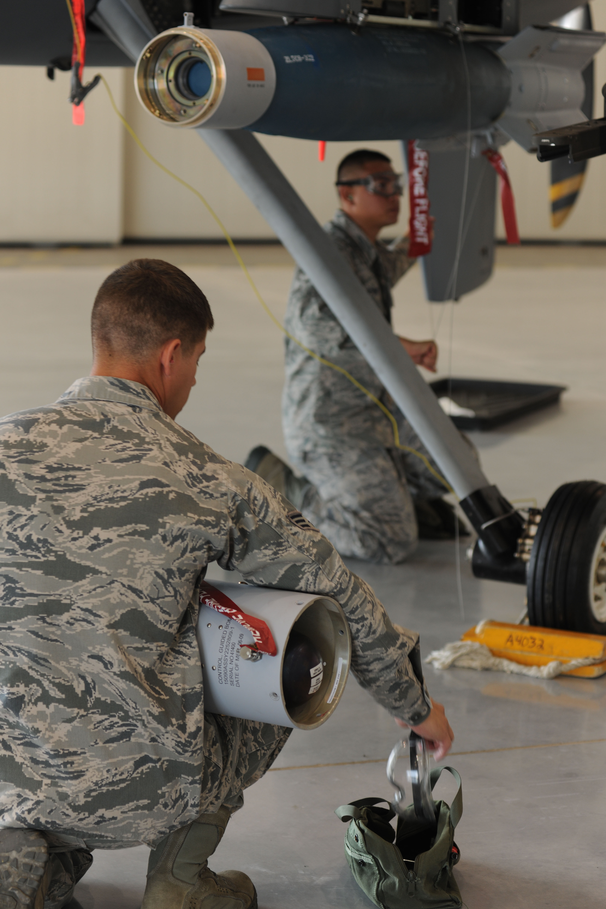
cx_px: 303
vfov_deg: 25.4
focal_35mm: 80
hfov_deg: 17.1
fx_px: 2020
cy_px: 454
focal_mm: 80
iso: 200
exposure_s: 1/60
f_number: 4
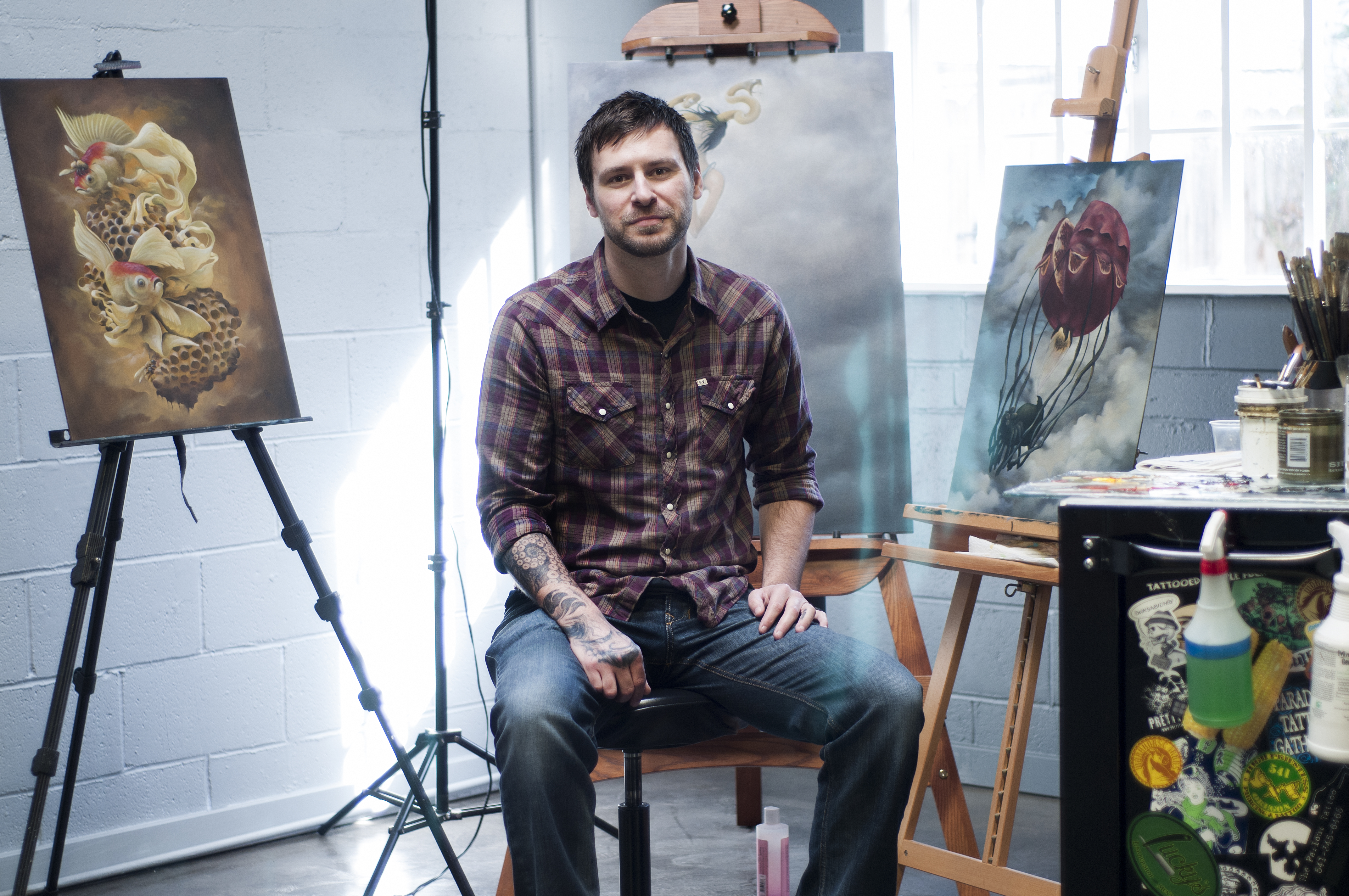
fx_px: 2807
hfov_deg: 27.0
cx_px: 674
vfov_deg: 18.1
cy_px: 448
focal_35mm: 75
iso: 160
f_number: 1.8
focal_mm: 50
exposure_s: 1/80
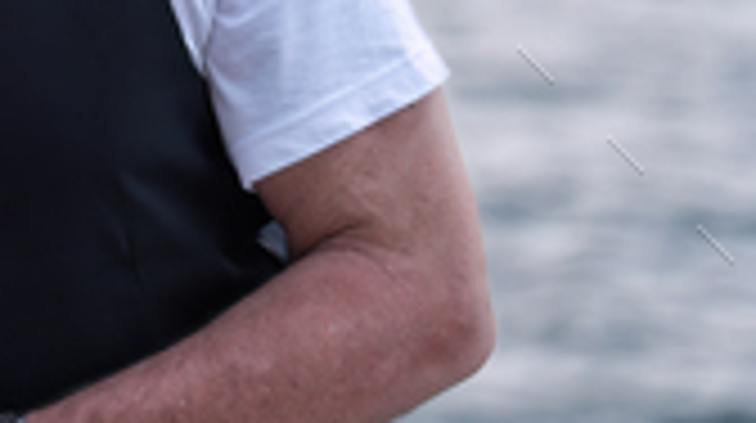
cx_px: -522
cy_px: -88
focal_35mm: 184
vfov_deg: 6.5
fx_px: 3684
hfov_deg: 11.1
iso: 100
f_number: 1.4
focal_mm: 50
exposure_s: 1/6400
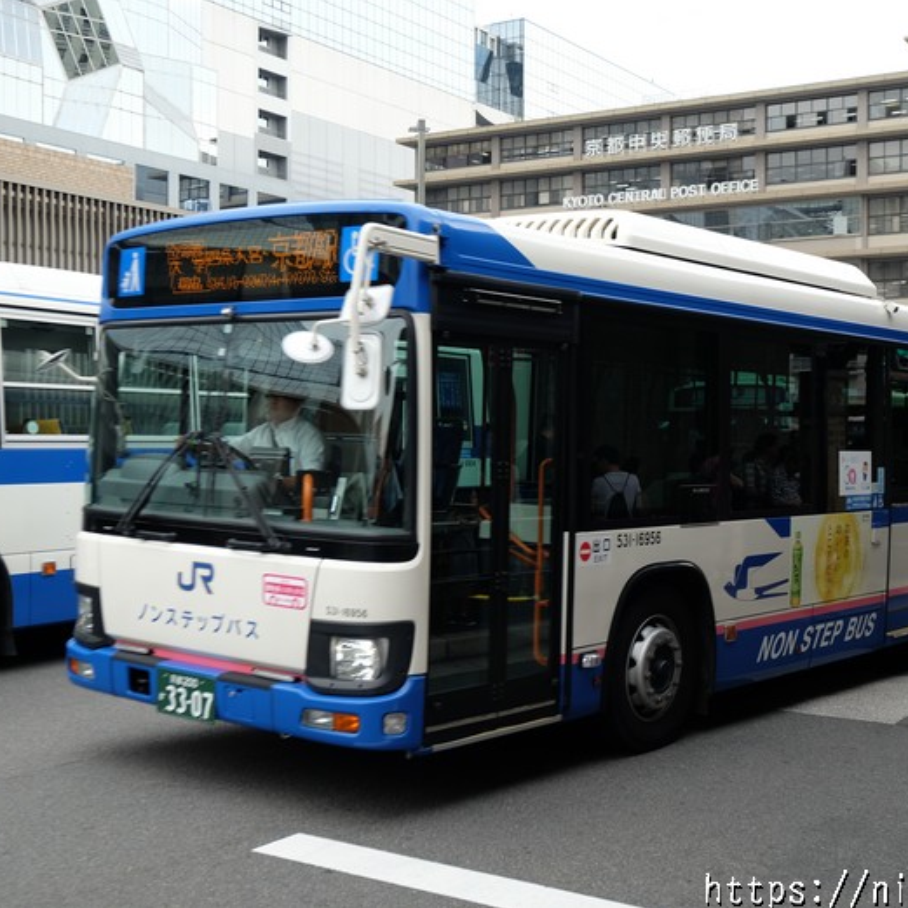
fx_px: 1395
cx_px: 535
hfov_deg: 36.0
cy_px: 449
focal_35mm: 47
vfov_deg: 36.1
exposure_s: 1/160
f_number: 4.5
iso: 200
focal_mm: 24
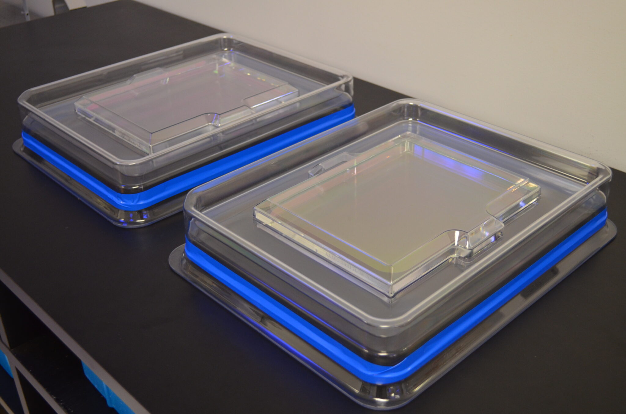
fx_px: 755
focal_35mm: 44
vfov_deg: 30.7
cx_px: 313
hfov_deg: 45.0
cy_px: 207
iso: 800
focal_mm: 29
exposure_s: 1/50
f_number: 4.5
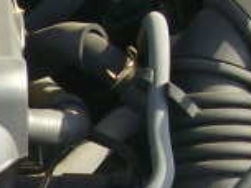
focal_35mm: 242
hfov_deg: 8.0
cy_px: 172
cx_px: -154
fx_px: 1755
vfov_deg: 6.1
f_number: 2.7
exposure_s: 1/320
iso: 80
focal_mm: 6
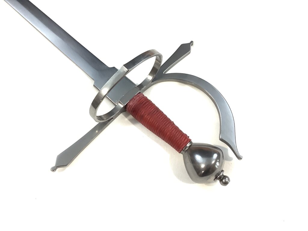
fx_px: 276
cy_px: 116
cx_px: 154
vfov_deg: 45.4
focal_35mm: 31
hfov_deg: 58.4
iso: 250
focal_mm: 3.3
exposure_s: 1/60
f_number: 2.4
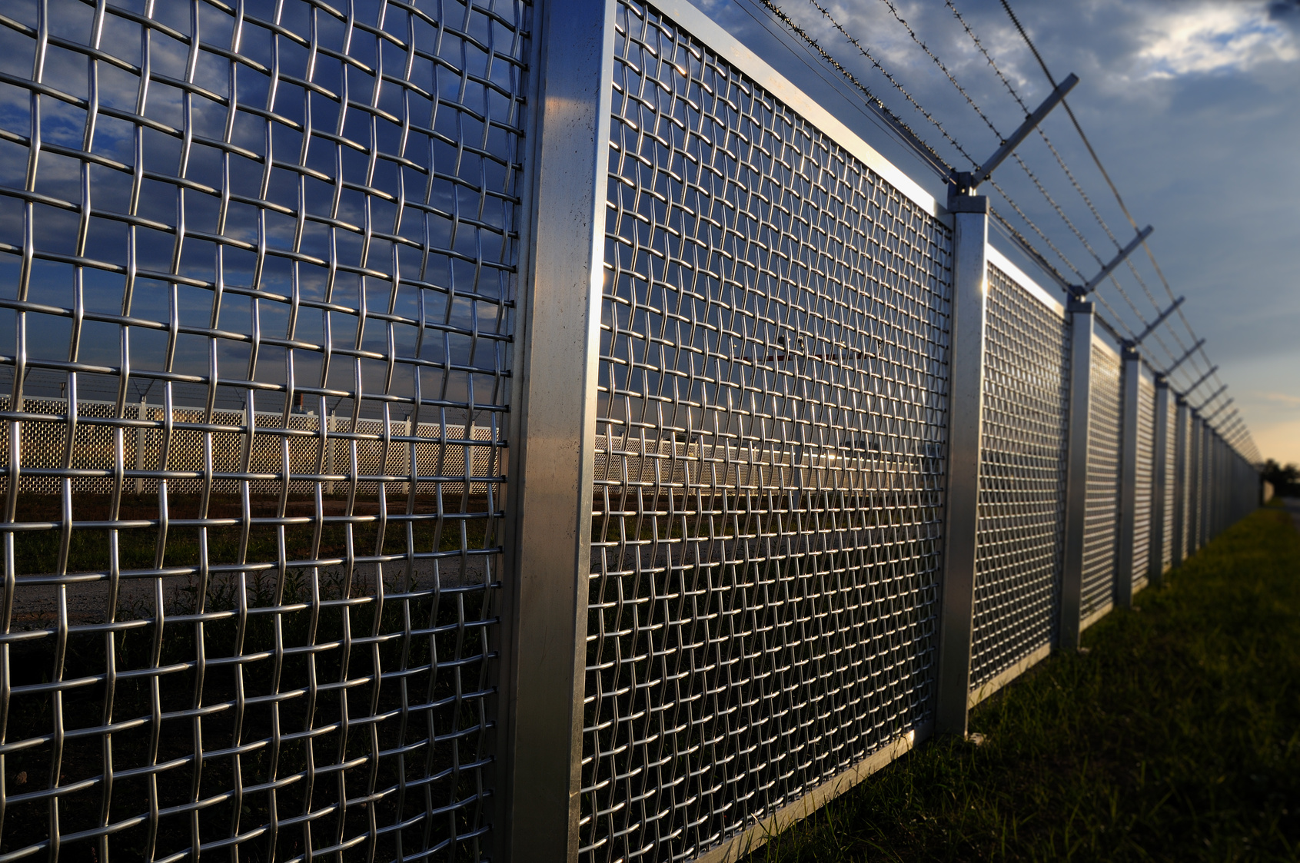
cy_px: 432
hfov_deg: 67.4
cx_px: 650
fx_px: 974
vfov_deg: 47.8
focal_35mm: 27
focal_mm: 18
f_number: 9
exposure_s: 1/320
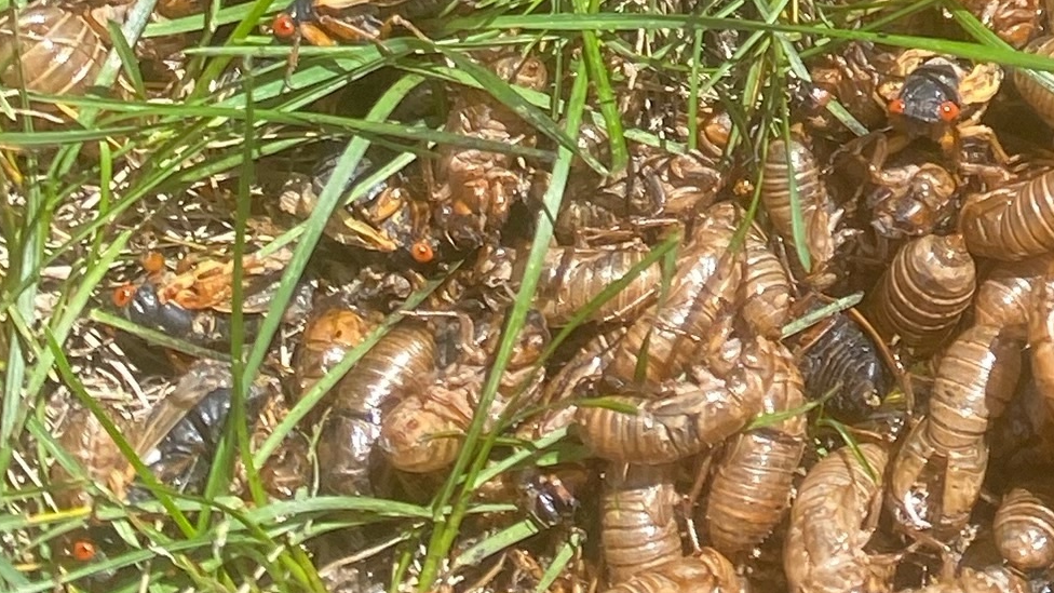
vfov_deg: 9.4
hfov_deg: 16.6
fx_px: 3270
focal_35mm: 117
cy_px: -732
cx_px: 1599
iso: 32
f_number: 1.8
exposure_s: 1/666
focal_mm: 4.25
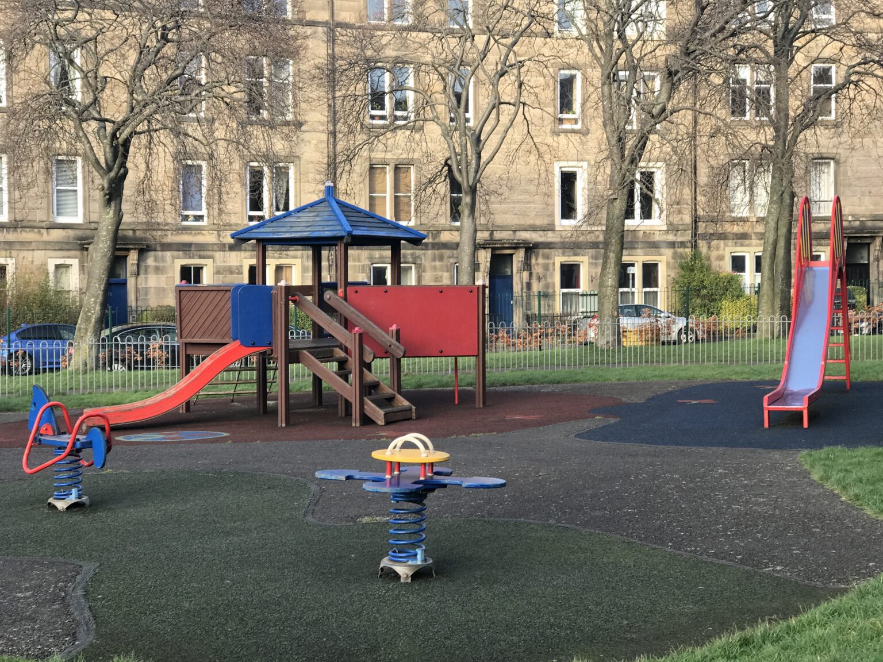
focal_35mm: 57
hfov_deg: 33.8
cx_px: 442
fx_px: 1454
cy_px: 331
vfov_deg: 25.7
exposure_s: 1/104
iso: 20
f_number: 2.8
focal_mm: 6.6
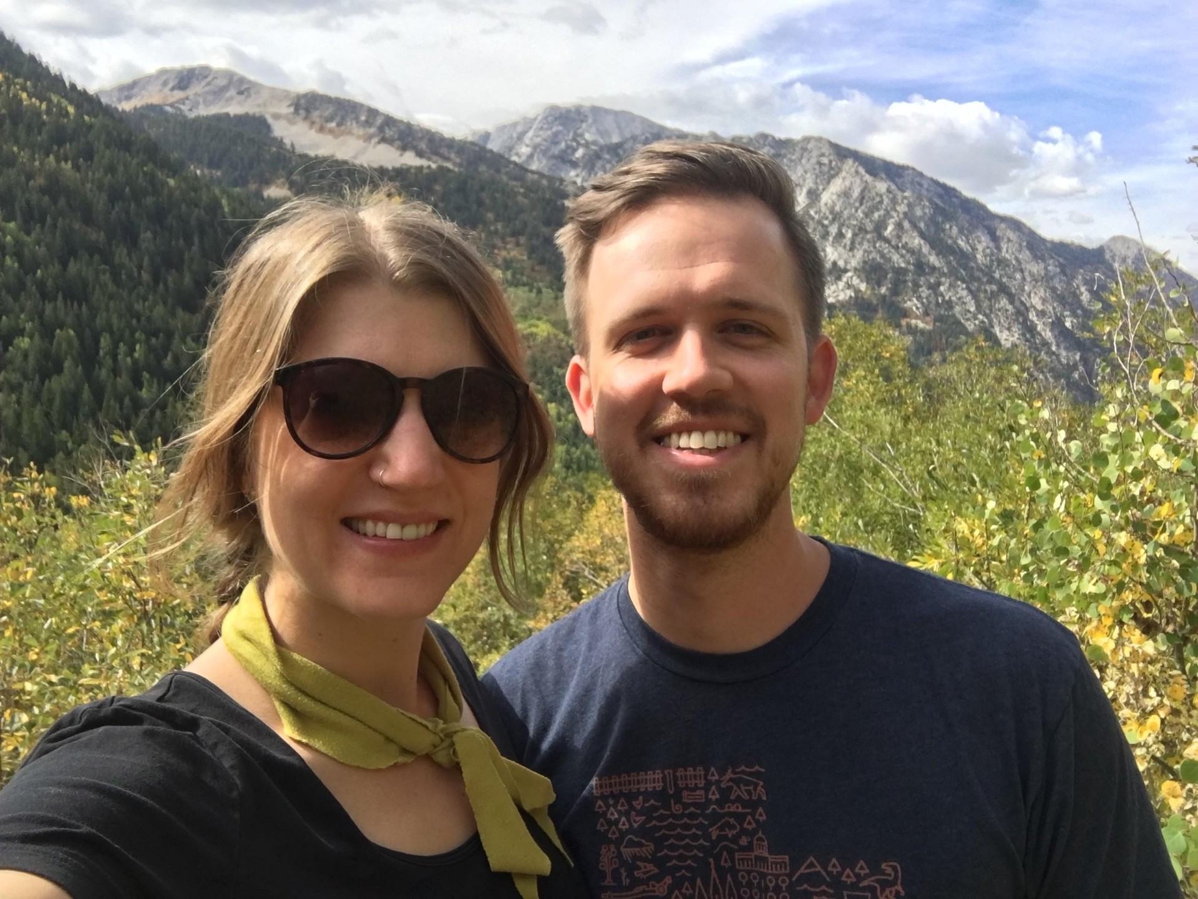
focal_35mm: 31
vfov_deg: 45.4
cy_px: 450
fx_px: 1073
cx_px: 599
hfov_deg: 58.4
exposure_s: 1/740
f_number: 2.2
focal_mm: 2.65
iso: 32
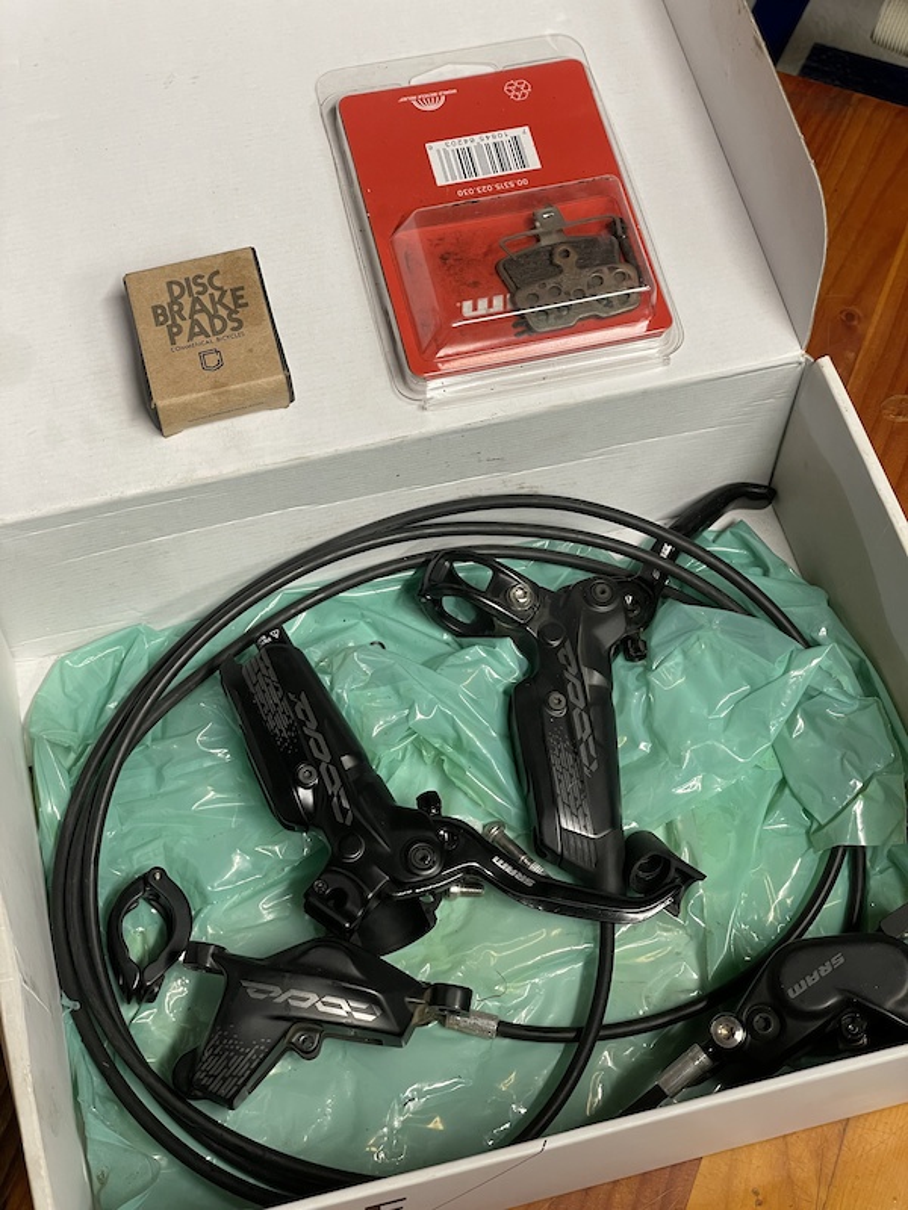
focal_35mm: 52
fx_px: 1819
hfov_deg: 28.0
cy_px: 605
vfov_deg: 36.8
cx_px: 454
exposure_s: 1/60
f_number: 2
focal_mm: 6
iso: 200
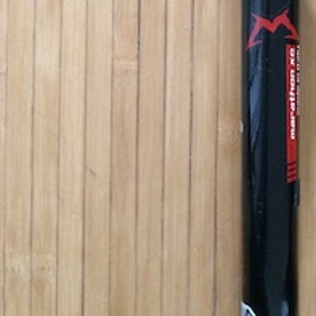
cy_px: -189
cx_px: 363
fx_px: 1074
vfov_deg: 15.2
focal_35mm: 104
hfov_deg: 16.2
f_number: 2.2
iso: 320
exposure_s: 1/20
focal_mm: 4.15
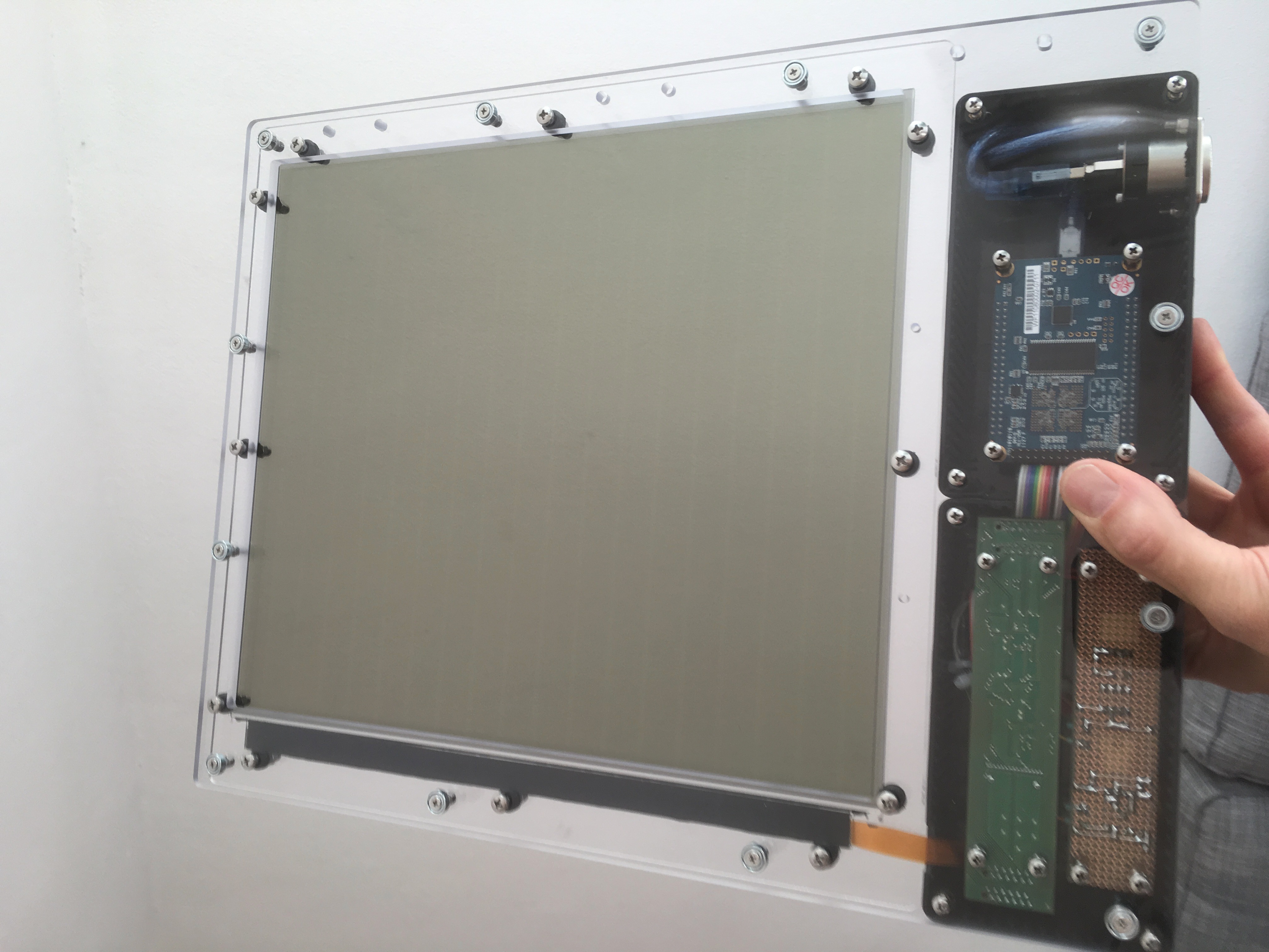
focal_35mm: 29
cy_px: 476
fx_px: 1063
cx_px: 634
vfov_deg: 48.2
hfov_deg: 61.7
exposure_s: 1/50
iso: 25
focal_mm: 4.15
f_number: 2.2
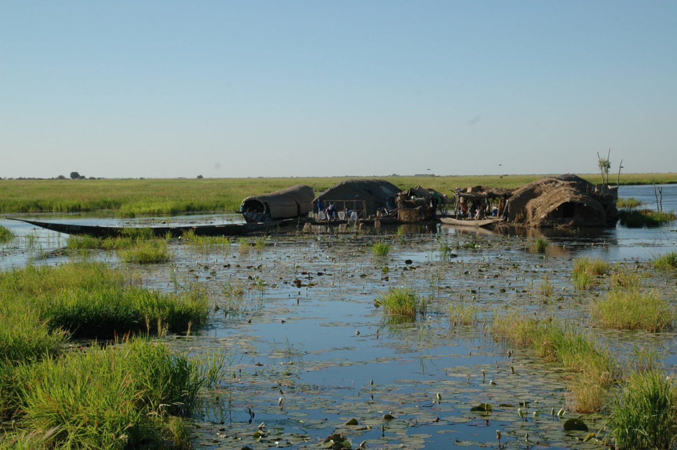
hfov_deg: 26.0
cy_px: 225
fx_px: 1466
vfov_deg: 17.5
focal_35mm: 78
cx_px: 338
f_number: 10
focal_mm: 52
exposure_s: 1/400
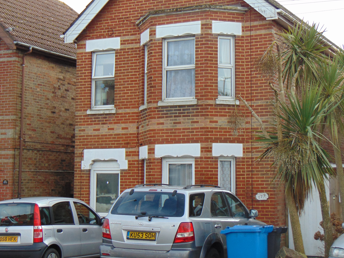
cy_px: 97
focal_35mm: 72
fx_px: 715
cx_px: 164
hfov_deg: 27.0
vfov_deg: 20.4
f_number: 3.5
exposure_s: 1/250
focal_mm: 9
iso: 80
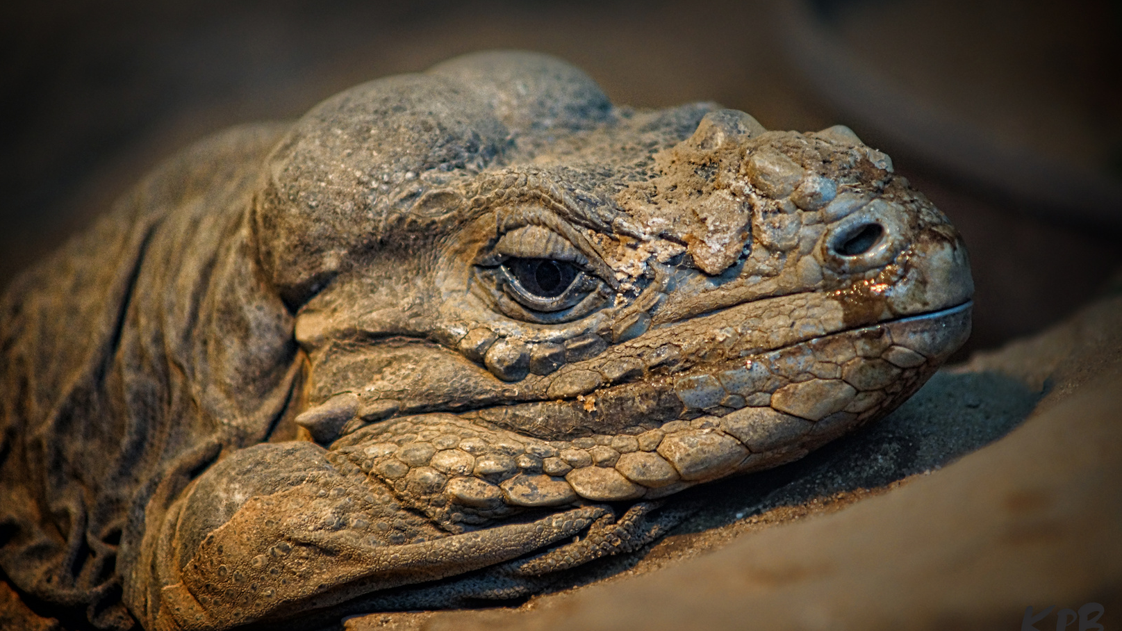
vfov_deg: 3.7
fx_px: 9846
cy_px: 274
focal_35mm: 331
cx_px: 560
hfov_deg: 6.5
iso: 800
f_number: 4
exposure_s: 1/200
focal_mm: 210
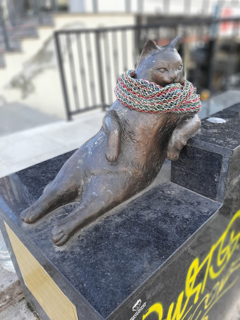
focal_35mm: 26
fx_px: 240
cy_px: 160
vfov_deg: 67.3
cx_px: 120
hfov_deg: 53.1
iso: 40
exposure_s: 1/149
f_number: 1.7
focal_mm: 3.93
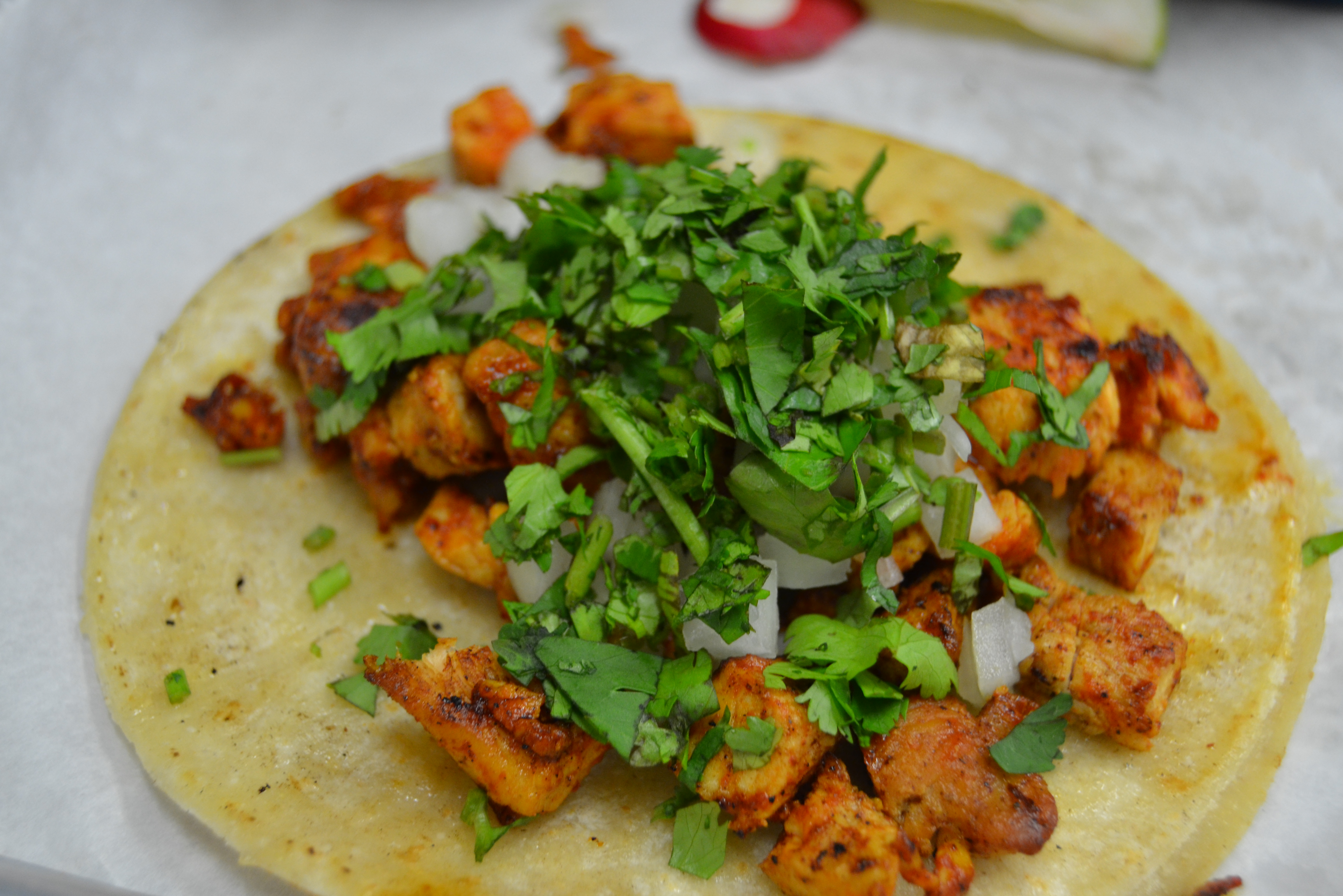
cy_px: 448
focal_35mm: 45
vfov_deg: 29.9
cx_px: 672
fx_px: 1679
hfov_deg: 43.6
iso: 800
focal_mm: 30
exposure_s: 1/50
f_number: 4.2
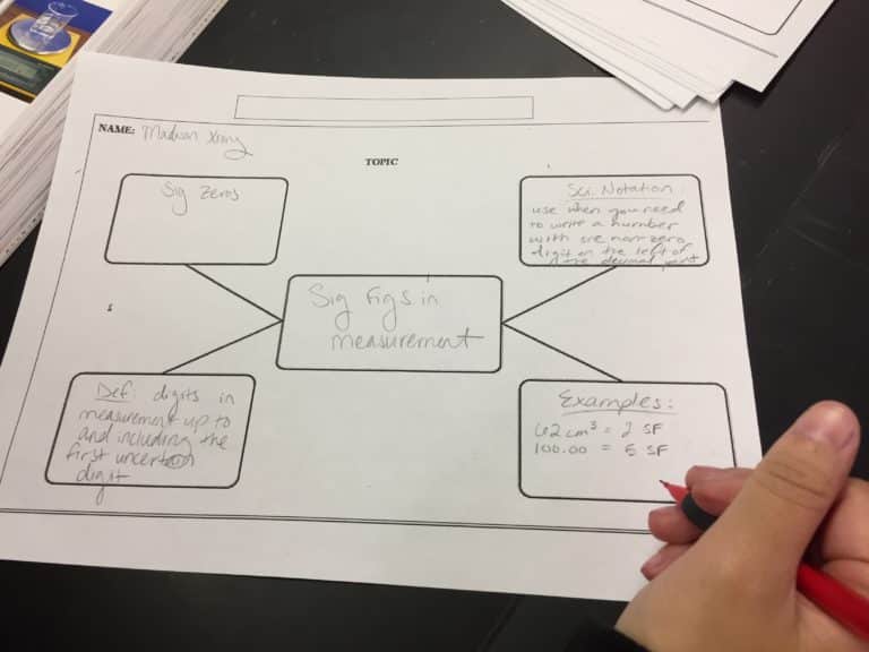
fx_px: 728
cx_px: 434
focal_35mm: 29
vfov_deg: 48.2
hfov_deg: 61.7
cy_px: 326
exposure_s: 1/30
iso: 32
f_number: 2.2
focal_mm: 4.15
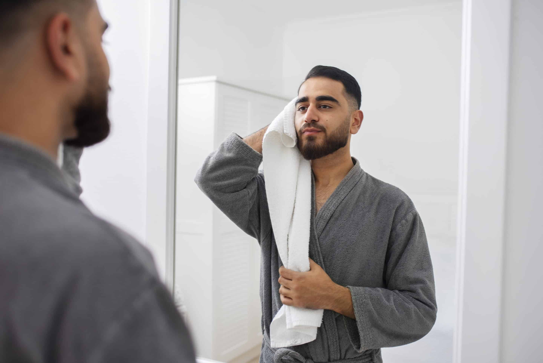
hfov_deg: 54.4
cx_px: 272
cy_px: 182
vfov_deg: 37.9
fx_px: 528
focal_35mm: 35
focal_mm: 35
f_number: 2.8
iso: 200
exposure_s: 1/200
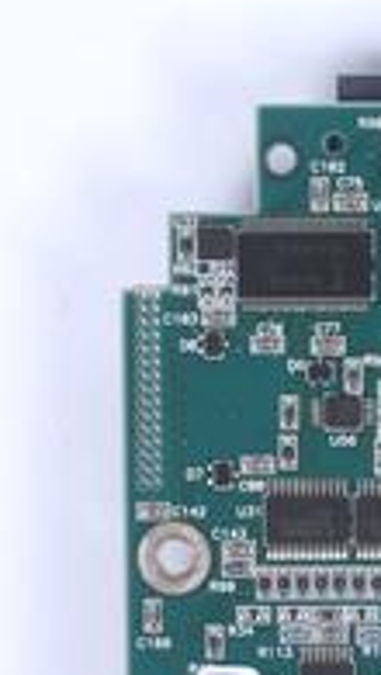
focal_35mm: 100
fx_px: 1792
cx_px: 727
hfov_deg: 11.2
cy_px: 640
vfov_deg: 20.8
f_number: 16
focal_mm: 21
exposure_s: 1/200
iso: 200
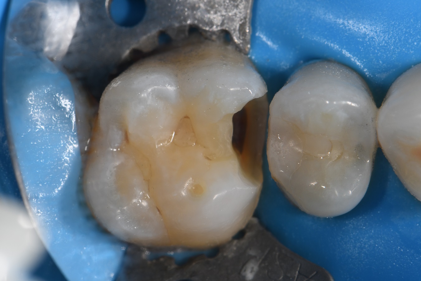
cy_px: 140
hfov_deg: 13.1
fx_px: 1835
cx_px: 210
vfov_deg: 8.7
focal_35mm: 157
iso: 200
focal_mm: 105
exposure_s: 1/160
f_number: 32
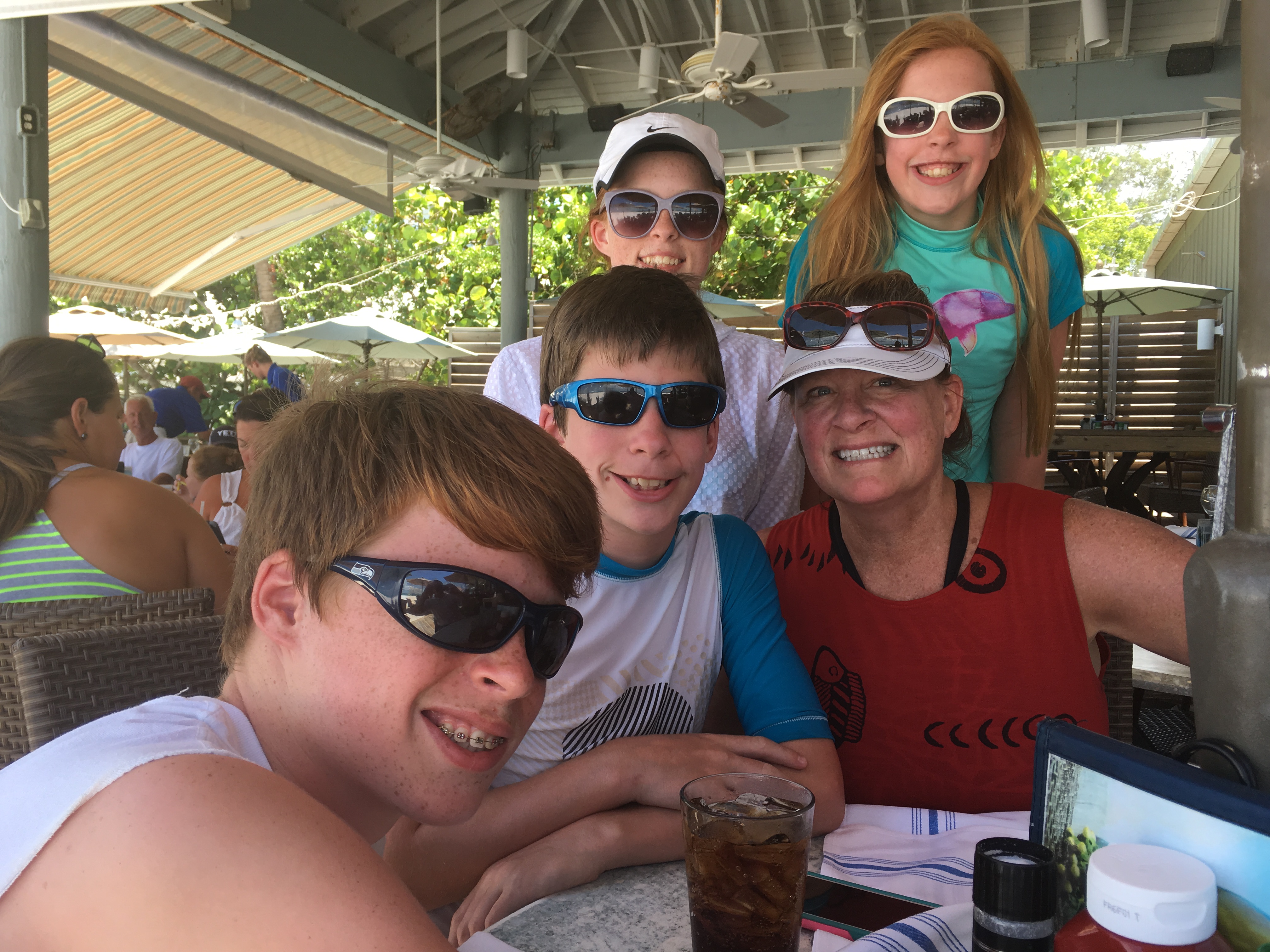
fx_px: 1064
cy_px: 476
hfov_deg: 61.7
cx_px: 635
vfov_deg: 48.2
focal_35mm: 29
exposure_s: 1/210
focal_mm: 4.15
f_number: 2.2
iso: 25
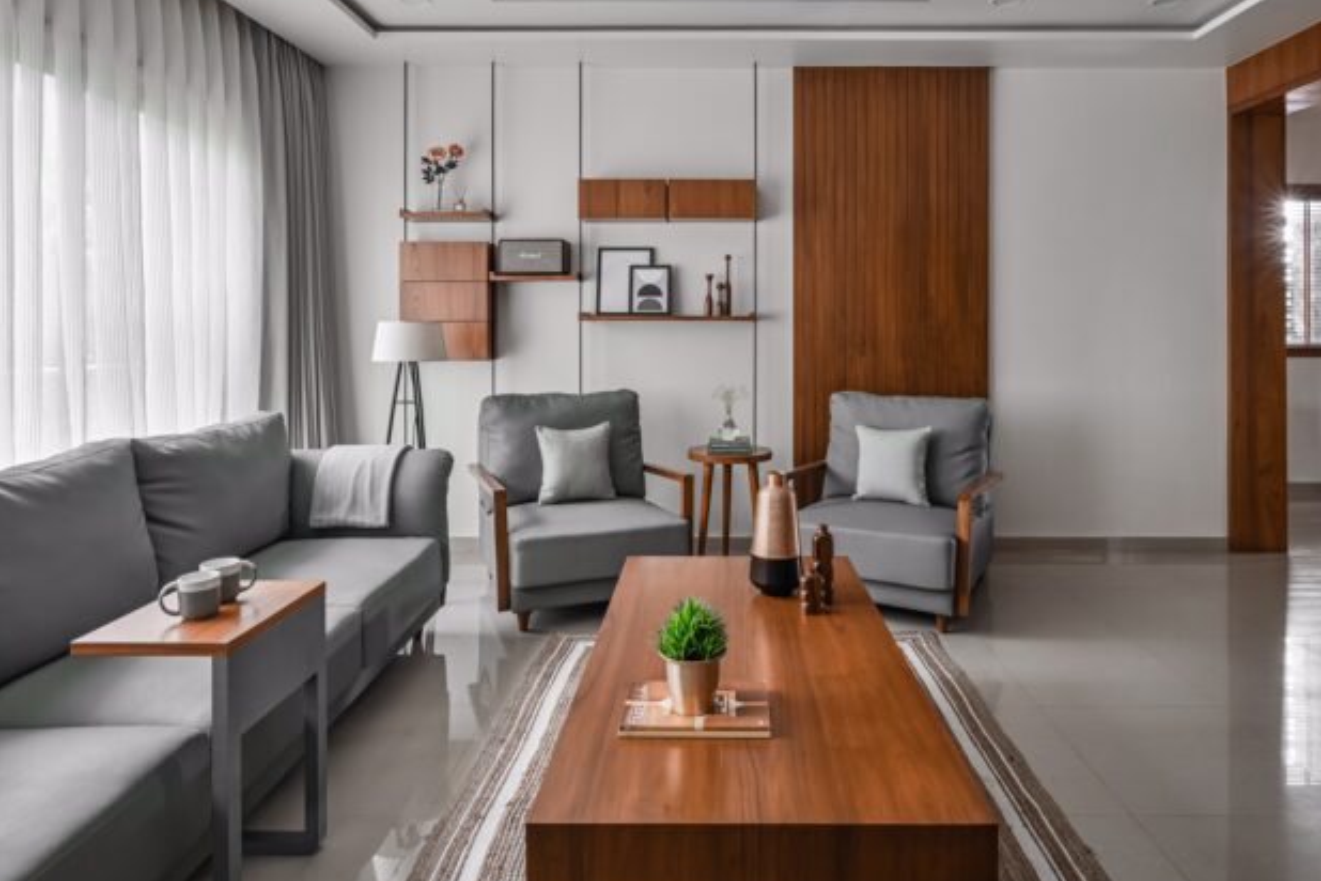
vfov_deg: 56.7
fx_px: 807
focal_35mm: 22
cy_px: 345
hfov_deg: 78.4
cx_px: 712
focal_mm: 17
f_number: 11
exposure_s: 2.5
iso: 100
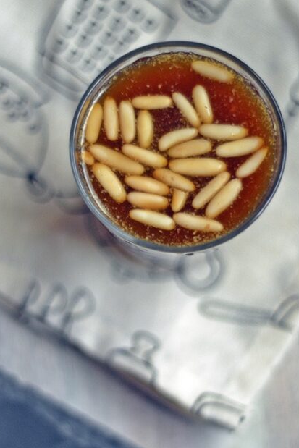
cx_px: 114
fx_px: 1245
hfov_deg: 13.7
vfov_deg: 20.3
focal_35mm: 100
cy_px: 296
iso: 1100
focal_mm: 50
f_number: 1.8
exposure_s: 1/60
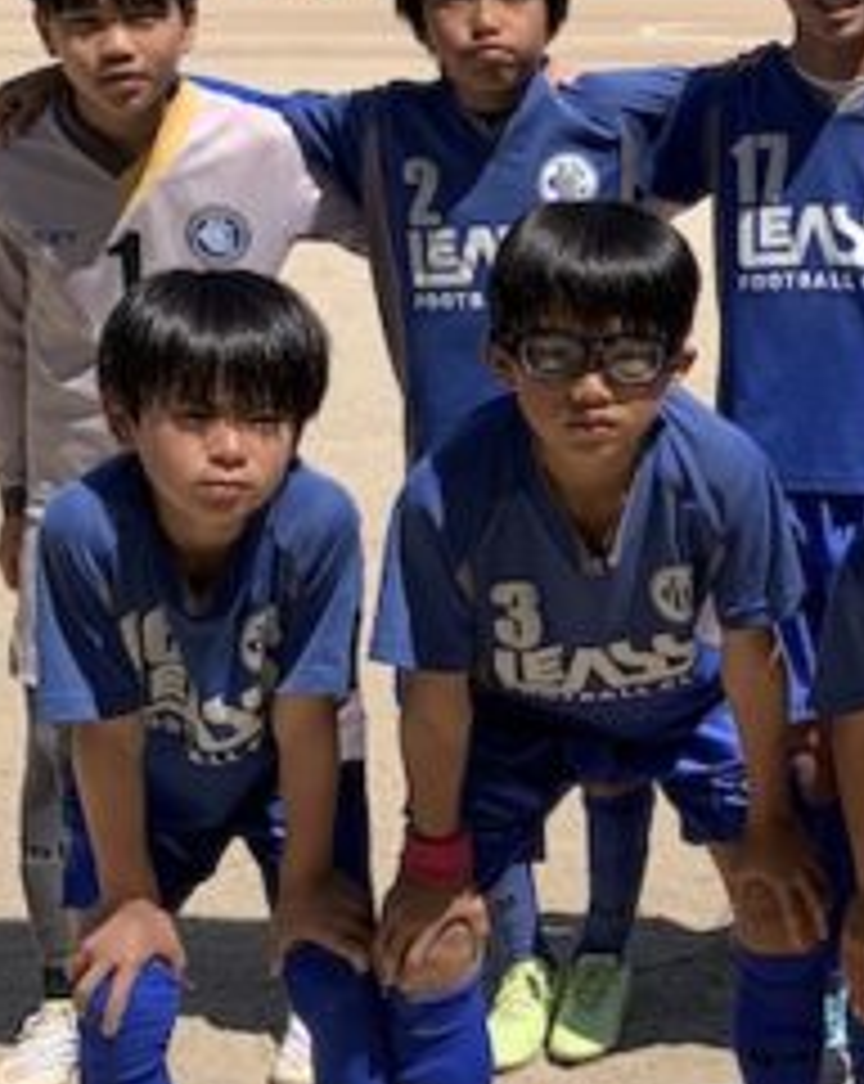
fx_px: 2596
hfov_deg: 17.7
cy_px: 436
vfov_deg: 23.6
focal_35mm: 81
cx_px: 1125
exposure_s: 1/2364
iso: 25
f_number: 1.8
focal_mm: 4.25
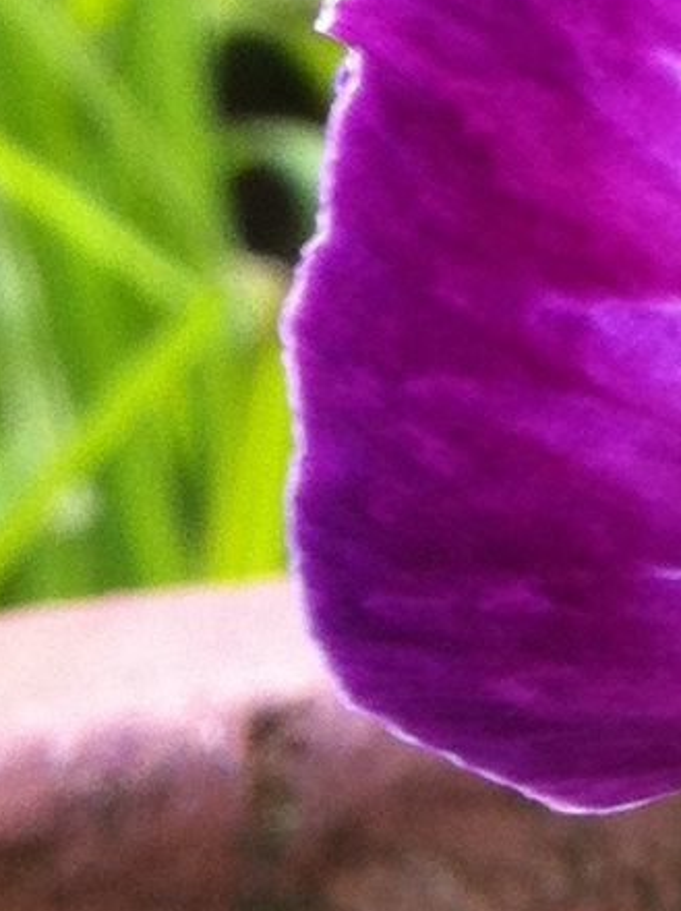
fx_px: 5414
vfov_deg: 9.5
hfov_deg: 6.7
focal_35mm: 206
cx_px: 1892
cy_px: -265
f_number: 2.8
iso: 80
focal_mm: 3.85
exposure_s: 1/15
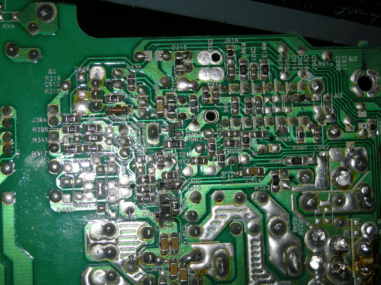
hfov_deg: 22.3
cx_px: 192
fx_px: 969
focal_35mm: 88
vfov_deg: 16.8
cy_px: 141
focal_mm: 12.3
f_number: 7.8
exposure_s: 1/60
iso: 50
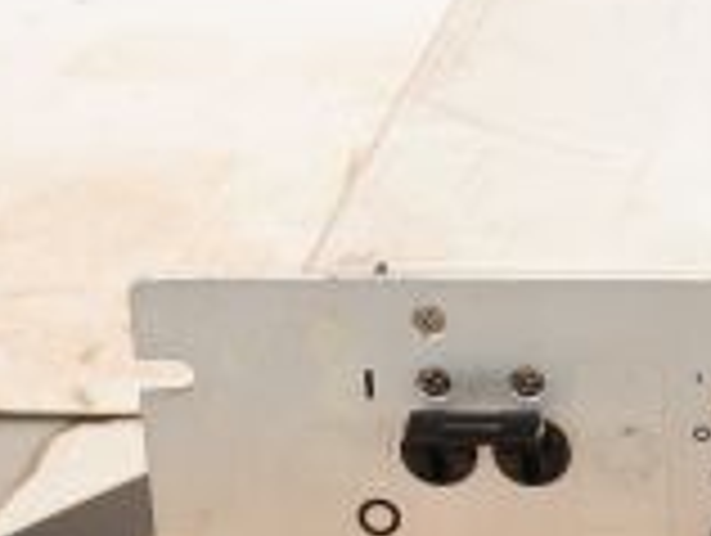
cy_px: 182
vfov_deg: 8.2
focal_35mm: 182
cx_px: 1220
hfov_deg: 10.3
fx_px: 3744
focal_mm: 50
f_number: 13
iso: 320
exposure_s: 1/160
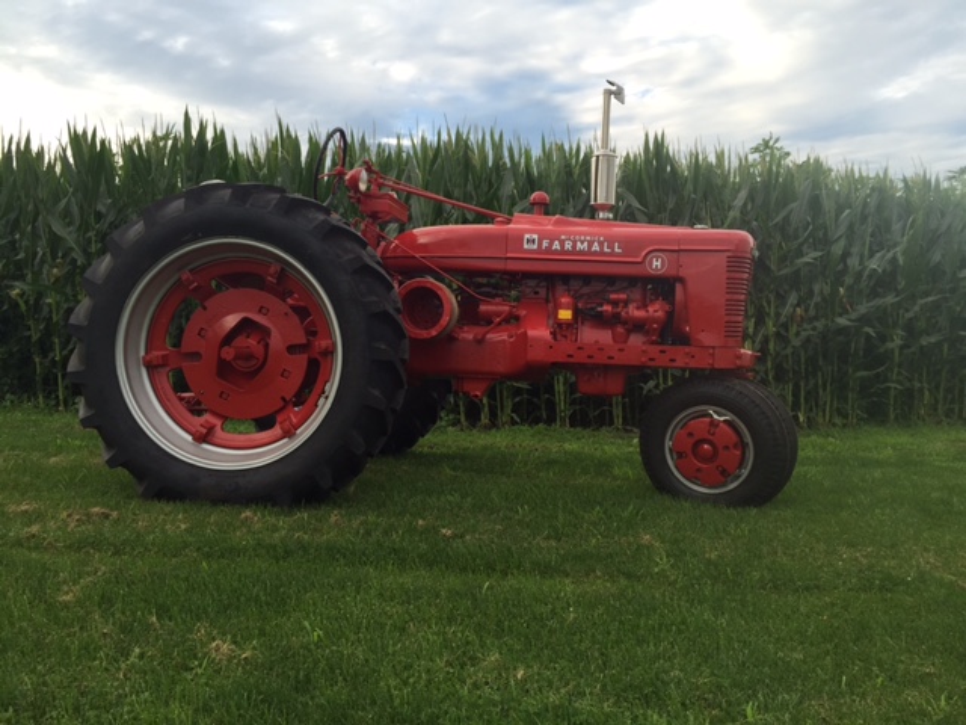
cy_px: 362
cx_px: 483
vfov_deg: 48.2
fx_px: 809
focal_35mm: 29
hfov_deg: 61.7
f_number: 2.2
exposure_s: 1/241
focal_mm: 4.15
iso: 32
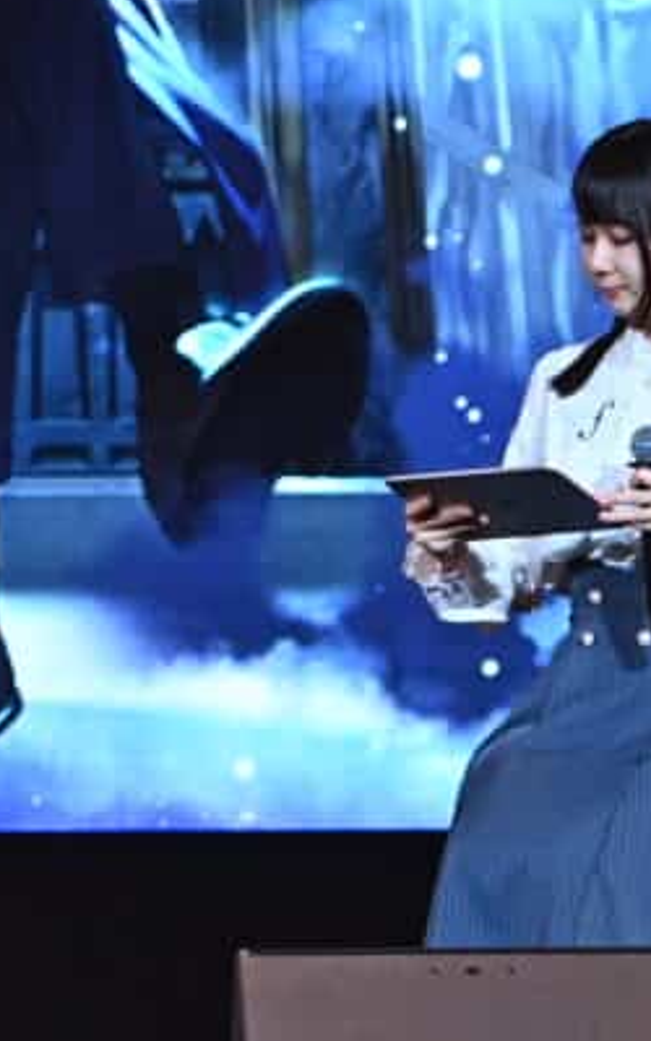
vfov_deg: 3.0
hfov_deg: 1.9
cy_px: -135
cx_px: -698
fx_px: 20013
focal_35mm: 705
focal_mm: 135
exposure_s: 1/200
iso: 1600
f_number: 4
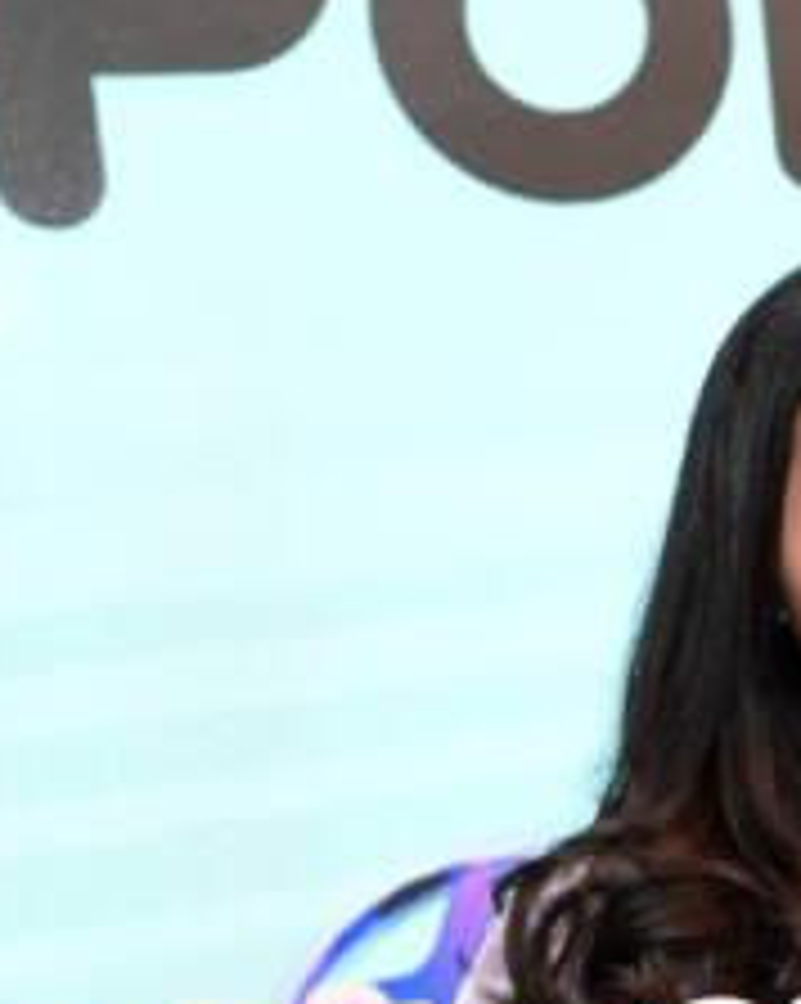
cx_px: 1422
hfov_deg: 16.4
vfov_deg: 24.1
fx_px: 2344
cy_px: 642
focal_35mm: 79
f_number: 2.8
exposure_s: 1/125
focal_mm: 26
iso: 640
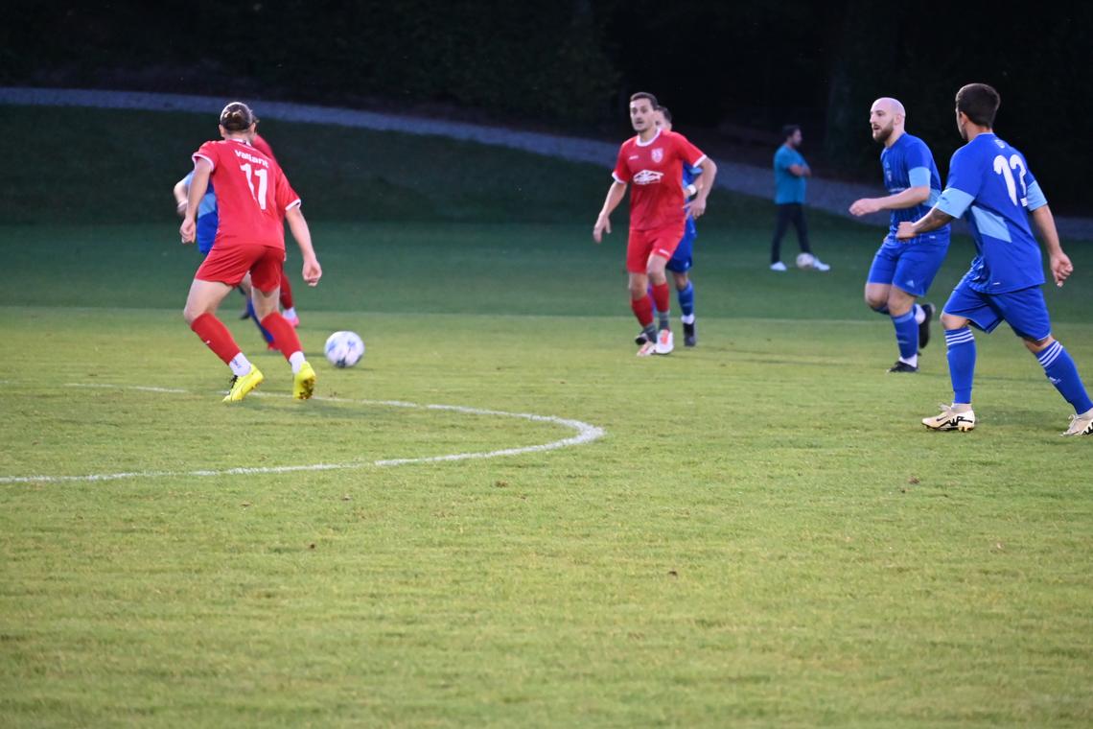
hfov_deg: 8.6
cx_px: 546
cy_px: 364
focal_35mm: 240
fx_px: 7286
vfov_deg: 5.7
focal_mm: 160
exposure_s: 1/125
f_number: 5.6
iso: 5000
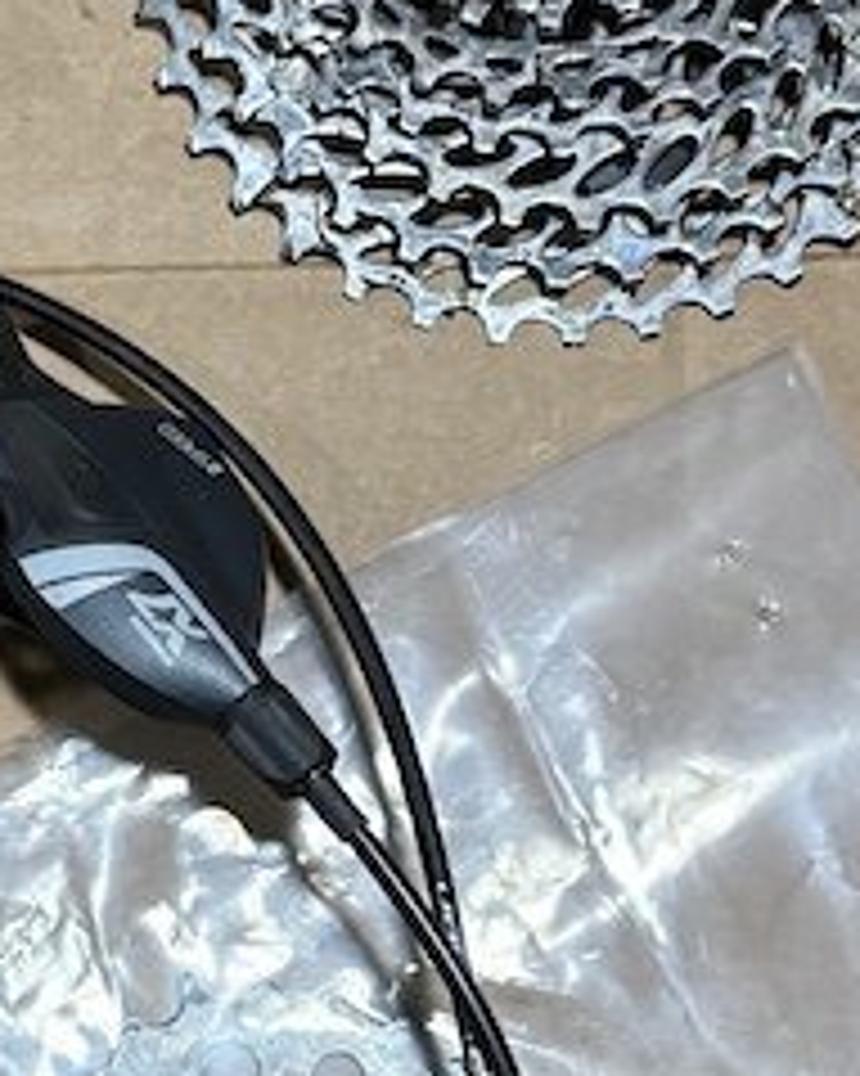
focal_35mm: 85
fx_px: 2706
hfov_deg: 17.5
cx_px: -59
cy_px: 968
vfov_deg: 22.0
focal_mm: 5.96
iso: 320
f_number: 1.6
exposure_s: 1/60
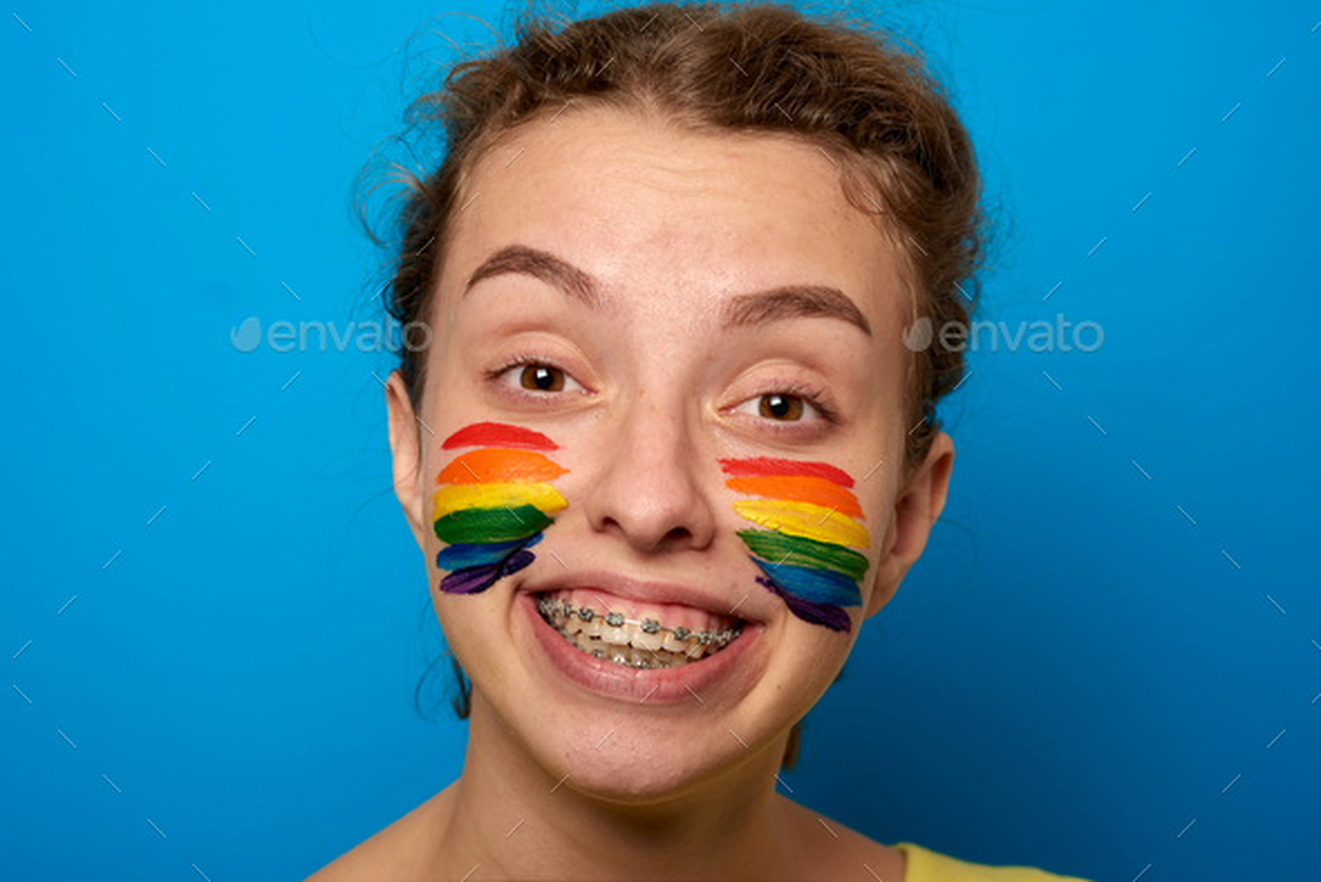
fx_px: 3120
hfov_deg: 23.9
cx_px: 660
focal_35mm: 85
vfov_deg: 16.1
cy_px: 441
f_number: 7.1
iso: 64
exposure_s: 1/200
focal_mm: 85
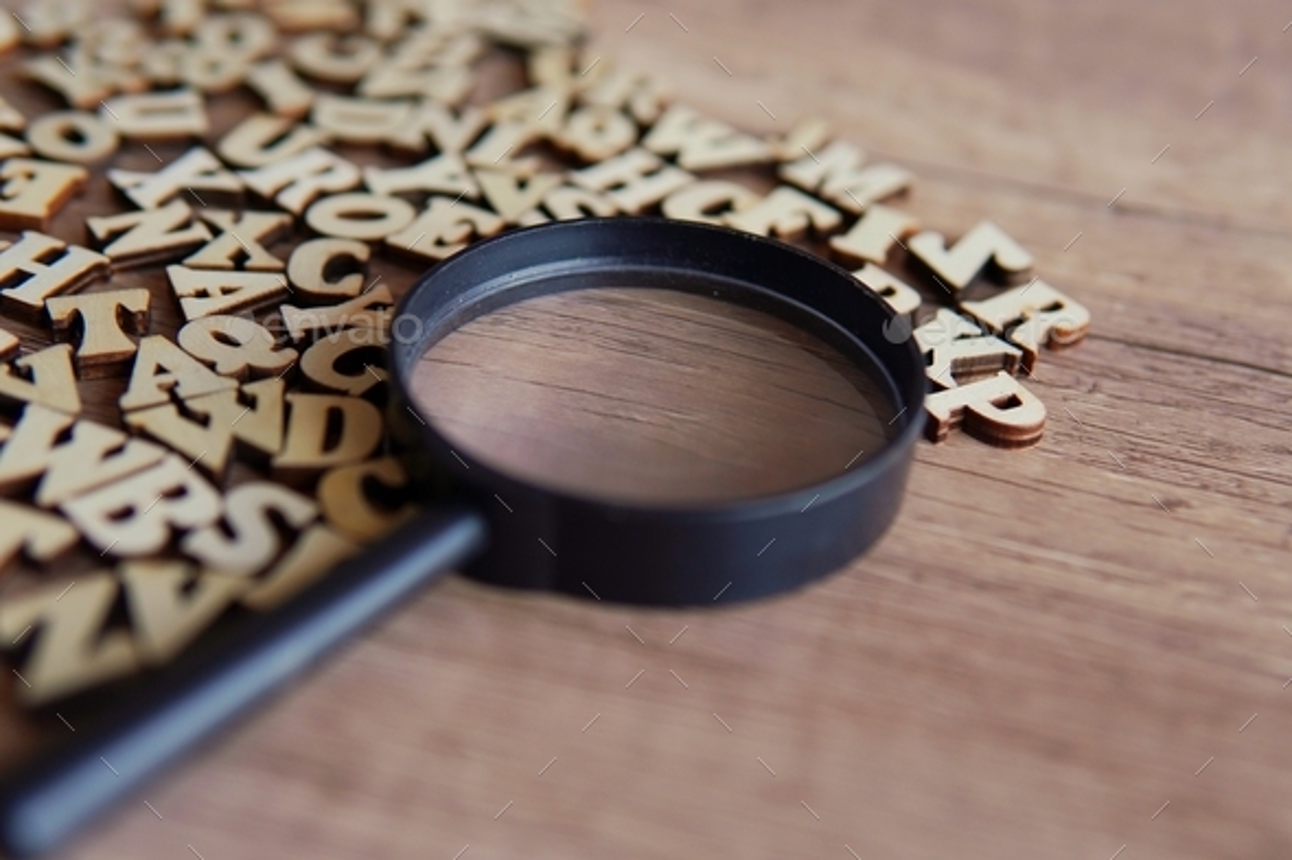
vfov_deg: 29.8
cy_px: 430
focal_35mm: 45
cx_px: 646
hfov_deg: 43.6
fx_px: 1614
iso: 200
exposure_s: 1/750
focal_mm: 30
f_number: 2.4
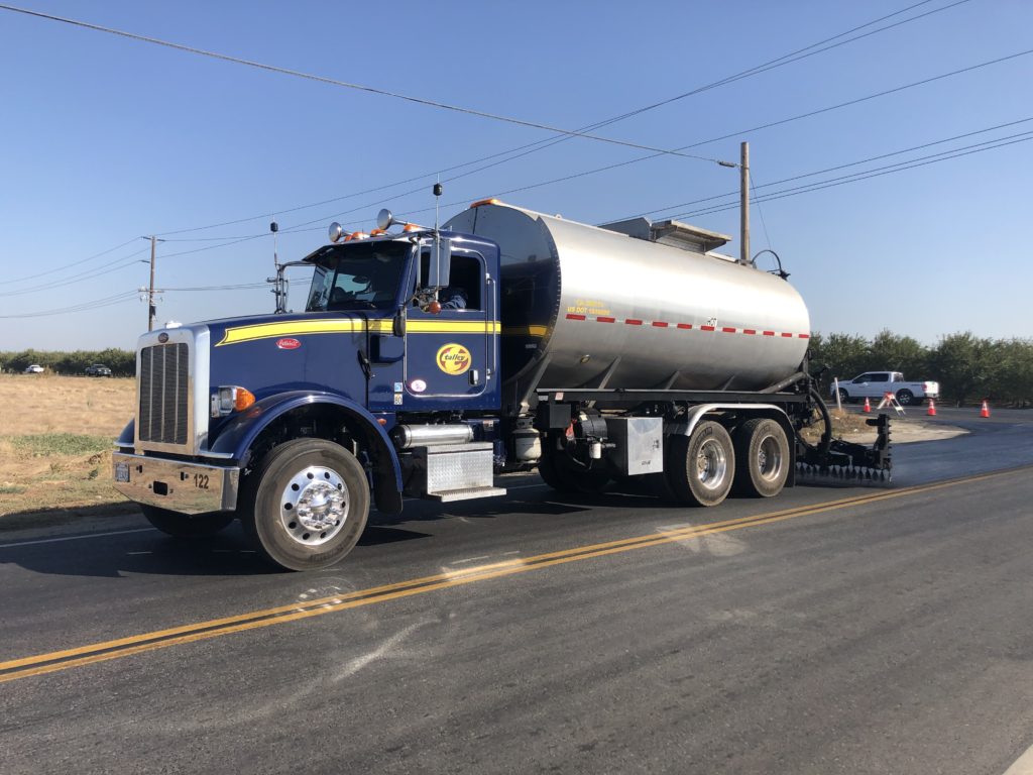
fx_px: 836
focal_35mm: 28
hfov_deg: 63.4
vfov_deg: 49.7
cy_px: 388
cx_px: 516
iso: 20
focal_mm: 4
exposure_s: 1/1799
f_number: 1.8
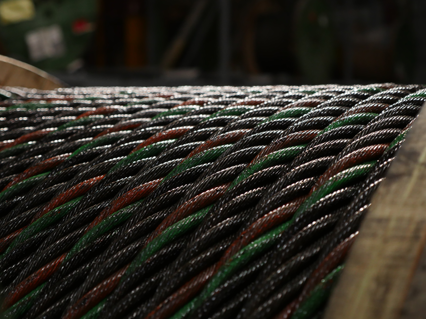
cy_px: 134
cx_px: 240
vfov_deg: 21.6
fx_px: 837
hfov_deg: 28.5
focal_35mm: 68
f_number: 2.8
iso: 800
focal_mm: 28
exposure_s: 1/250
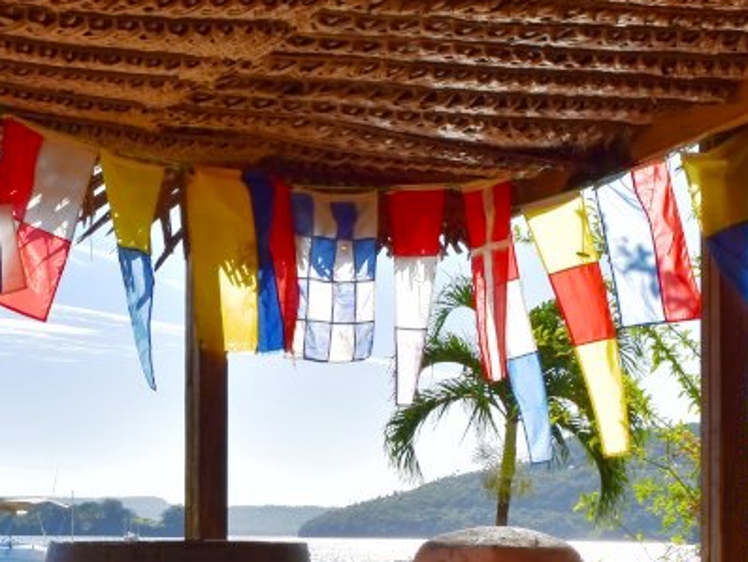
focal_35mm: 67
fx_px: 1448
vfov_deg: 21.2
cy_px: 559
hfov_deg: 27.9
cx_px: 73
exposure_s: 1/500
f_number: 11
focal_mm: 18
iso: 280
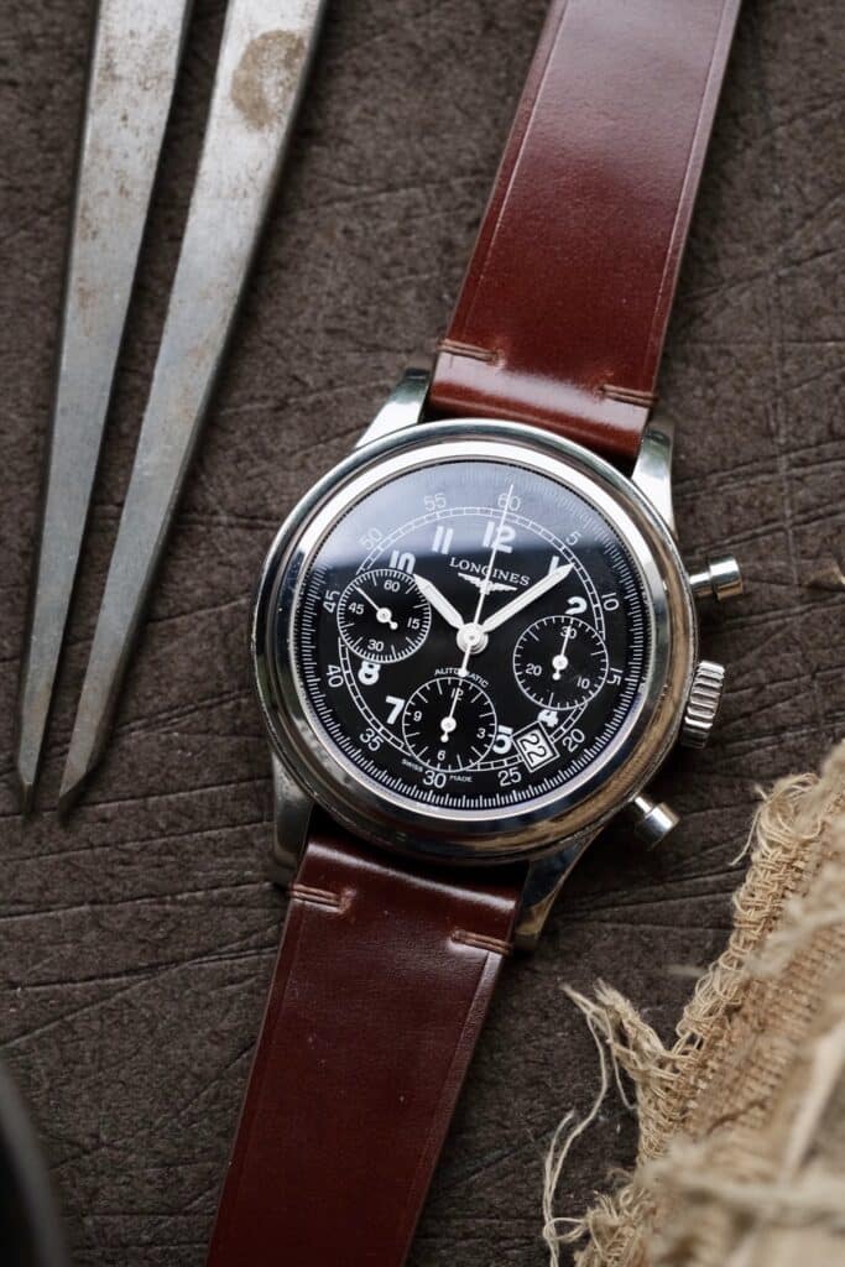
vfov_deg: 22.6
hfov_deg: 15.2
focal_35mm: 90
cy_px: 634
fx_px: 3167
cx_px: 422
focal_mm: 60
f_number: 5
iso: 1600
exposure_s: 1/125
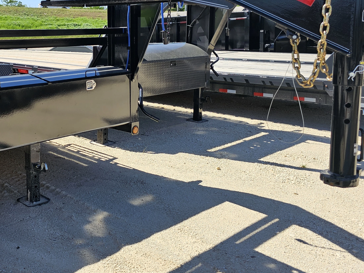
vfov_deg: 34.0
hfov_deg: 43.0
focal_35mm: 42
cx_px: 79
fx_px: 442
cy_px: 86
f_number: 1.7
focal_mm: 6.3
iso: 10
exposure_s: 1/662
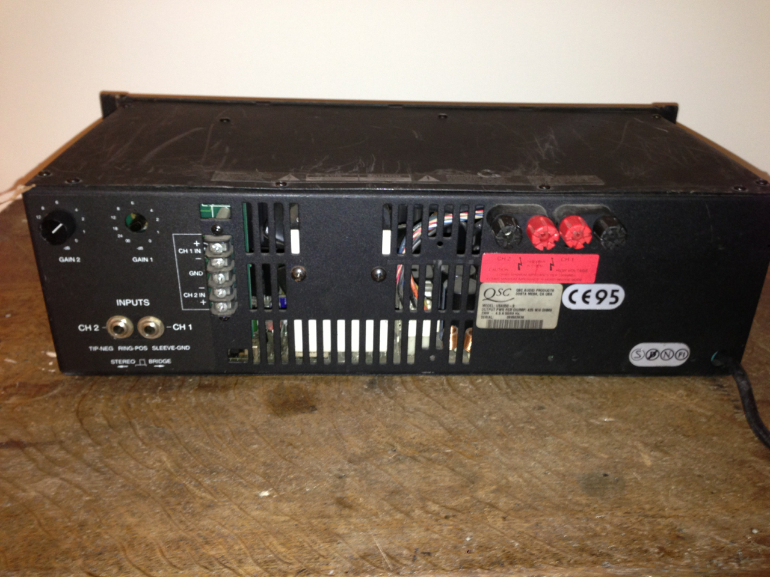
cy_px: 288
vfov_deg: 42.9
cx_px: 385
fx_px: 734
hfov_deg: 55.4
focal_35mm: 33
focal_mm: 4.13
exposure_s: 1/16
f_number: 2.4
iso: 125
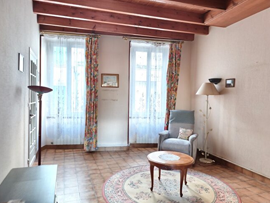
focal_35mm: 25
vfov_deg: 54.9
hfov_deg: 69.3
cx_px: 143
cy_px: 104
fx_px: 195
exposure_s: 1/25
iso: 1250
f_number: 1.62
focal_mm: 6.45
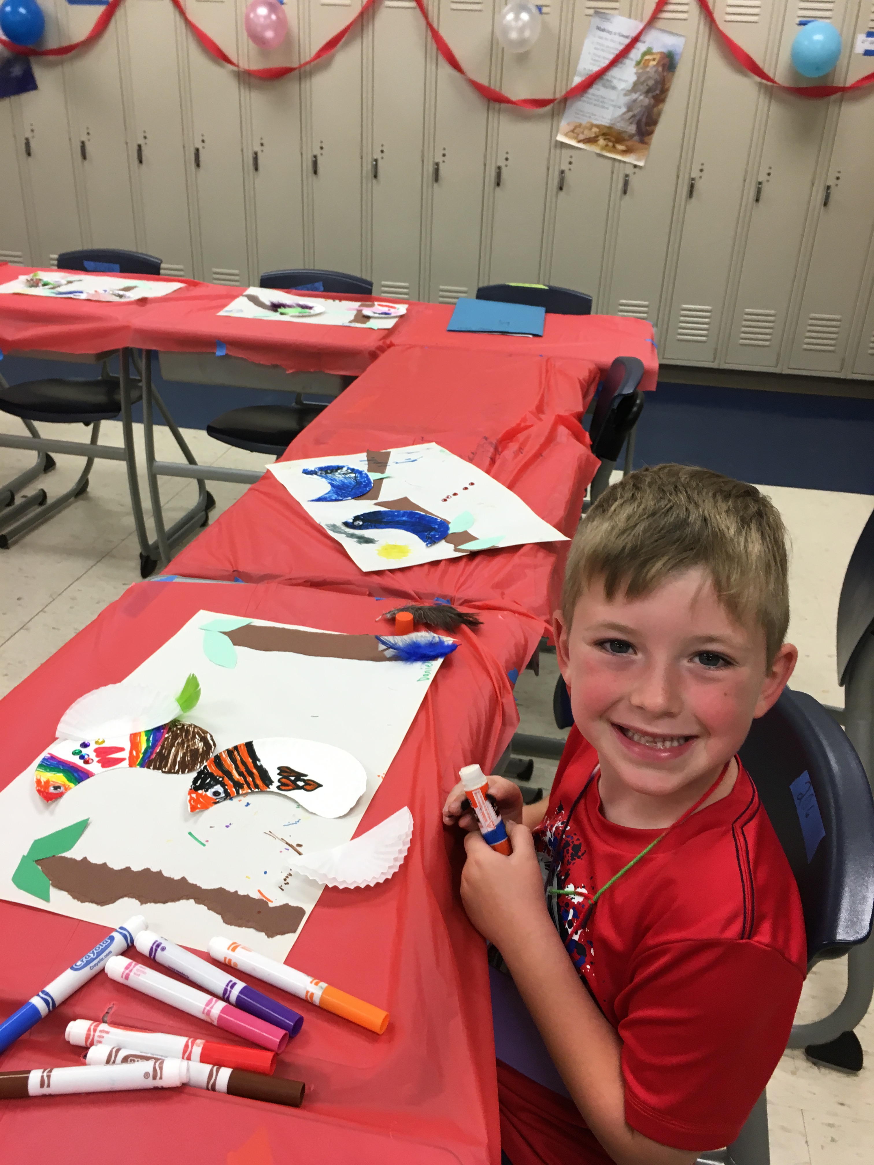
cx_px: 437
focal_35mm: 29
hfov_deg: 48.2
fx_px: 976
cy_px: 582
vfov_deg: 61.7
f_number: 2.2
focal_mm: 4.15
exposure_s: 1/30
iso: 32
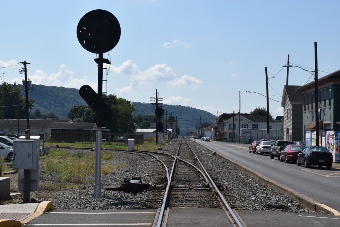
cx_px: 170
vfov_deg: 19.7
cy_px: 114
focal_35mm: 69
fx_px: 652
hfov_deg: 29.2
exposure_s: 1/1000
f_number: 16
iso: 800
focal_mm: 46
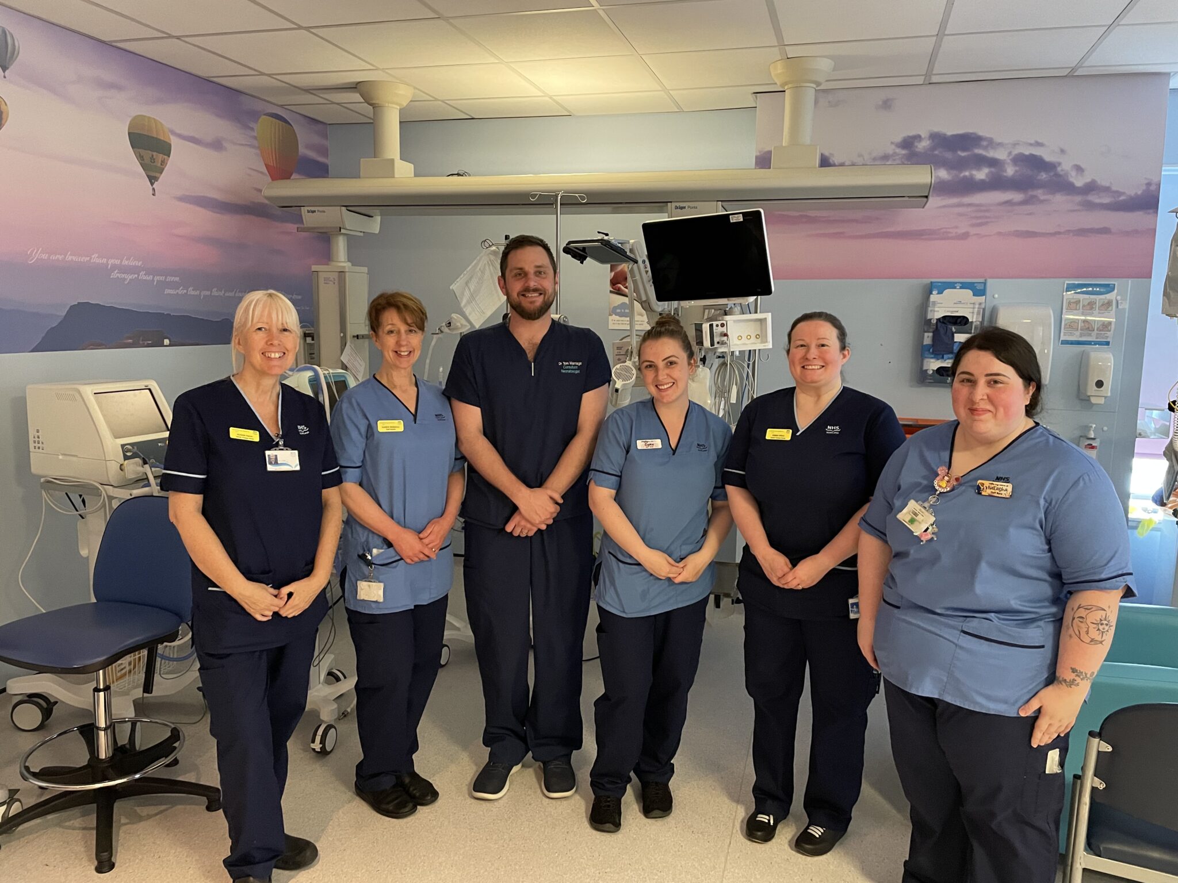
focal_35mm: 26
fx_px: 885
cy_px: 442
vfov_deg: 53.1
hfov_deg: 67.3
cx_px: 589
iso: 640
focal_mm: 4.2
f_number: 1.6
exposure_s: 1/33
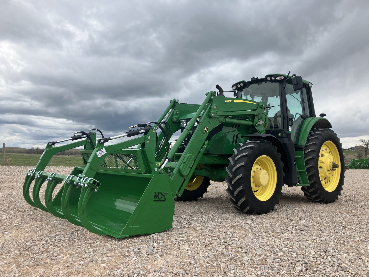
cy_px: 138
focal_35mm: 28
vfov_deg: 49.8
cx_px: 184
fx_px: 299
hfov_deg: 63.4
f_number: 1.8
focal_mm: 3.99
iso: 32
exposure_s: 1/952
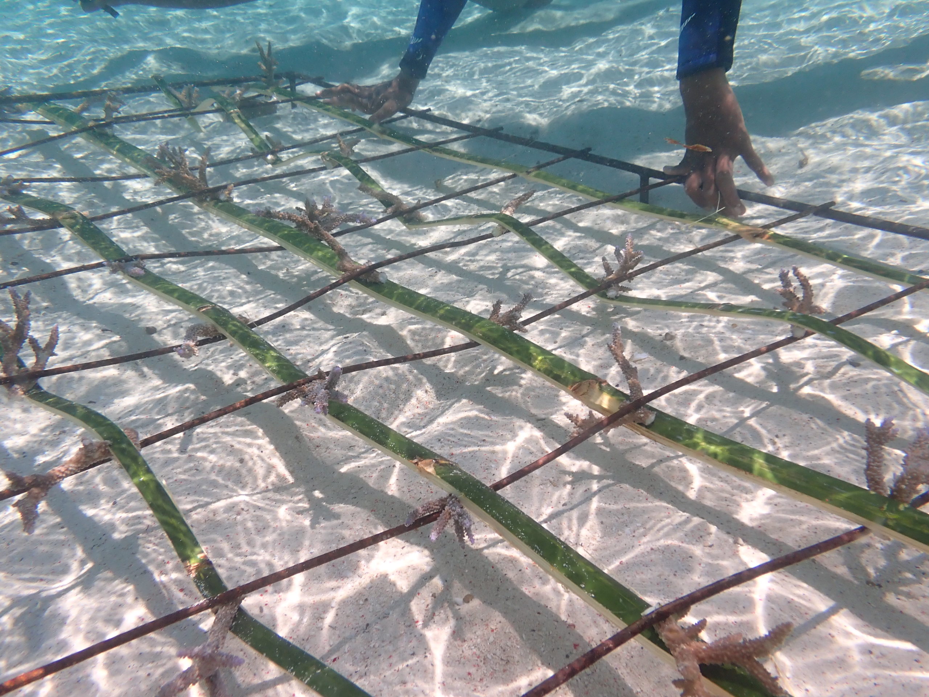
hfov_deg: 60.0
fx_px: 805
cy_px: 348
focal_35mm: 30
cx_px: 464
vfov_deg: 46.8
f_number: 9
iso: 100
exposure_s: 1/320
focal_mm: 5.4
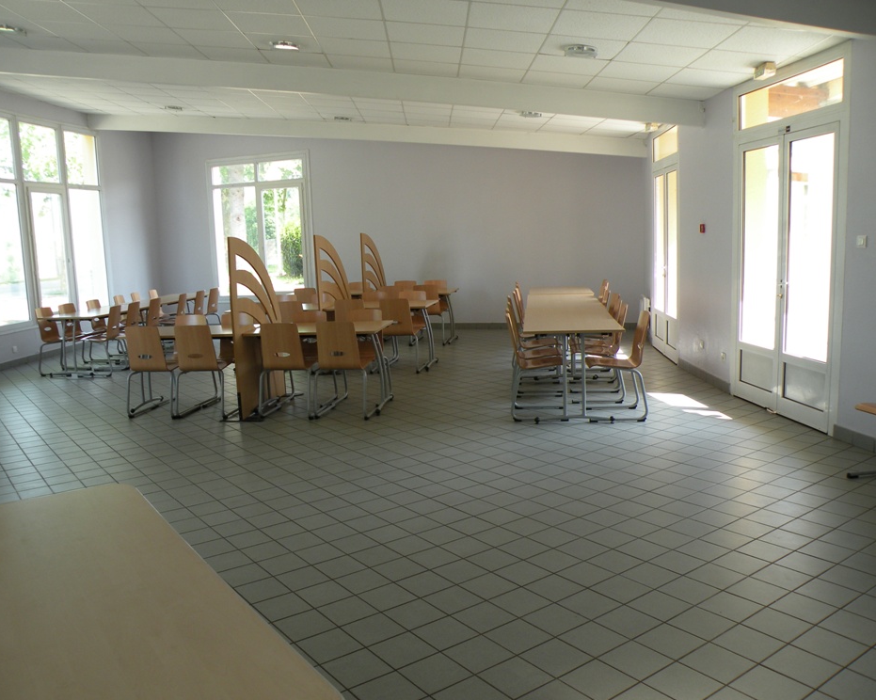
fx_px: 752
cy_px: 354
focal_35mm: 29
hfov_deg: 60.4
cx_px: 411
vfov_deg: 49.9
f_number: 2.8
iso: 66
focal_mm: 4.7
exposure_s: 1/59.7
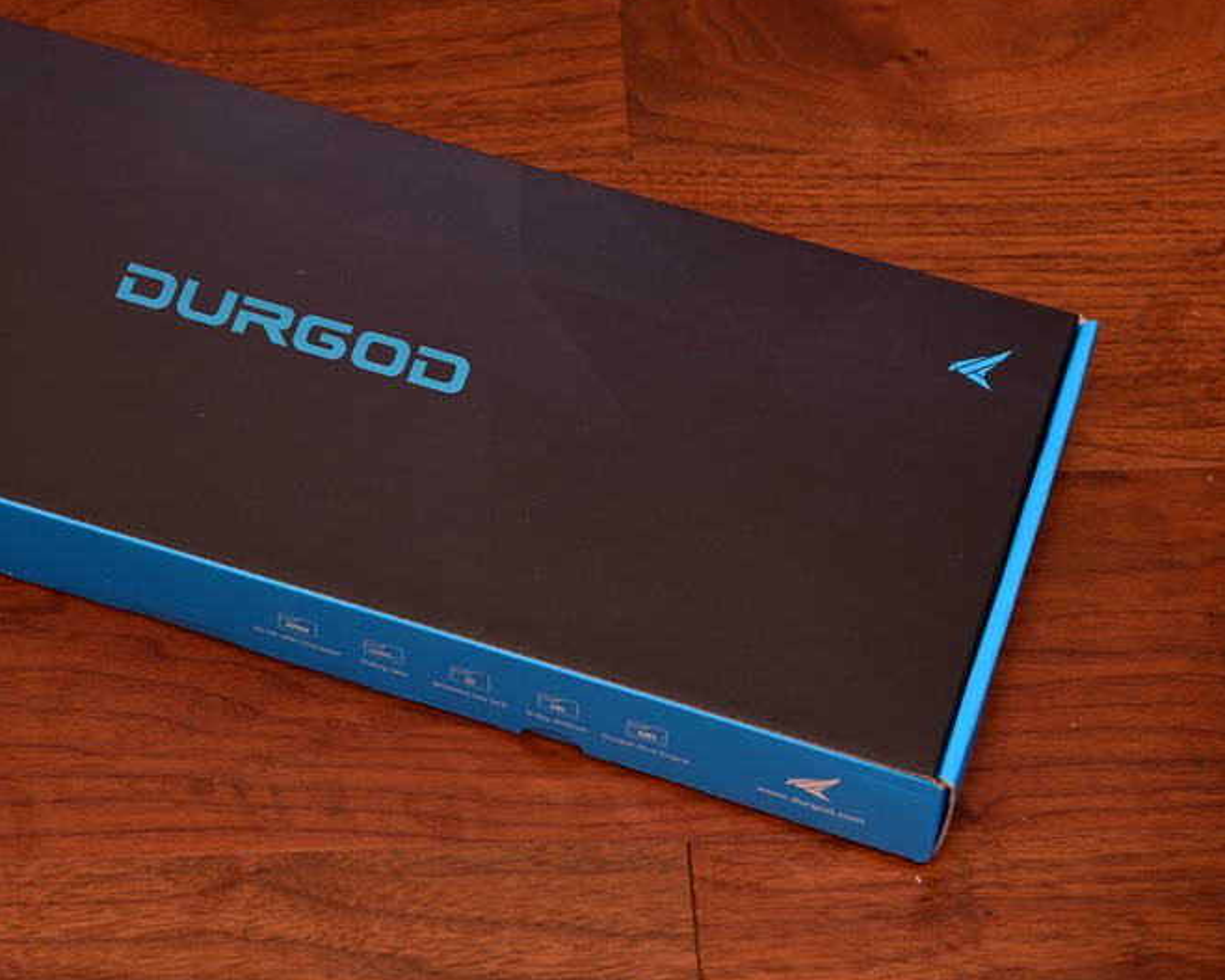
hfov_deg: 15.4
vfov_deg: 12.4
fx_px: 4495
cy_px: 354
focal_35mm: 124
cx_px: 294
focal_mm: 85
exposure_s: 1/60
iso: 1600
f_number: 5.6
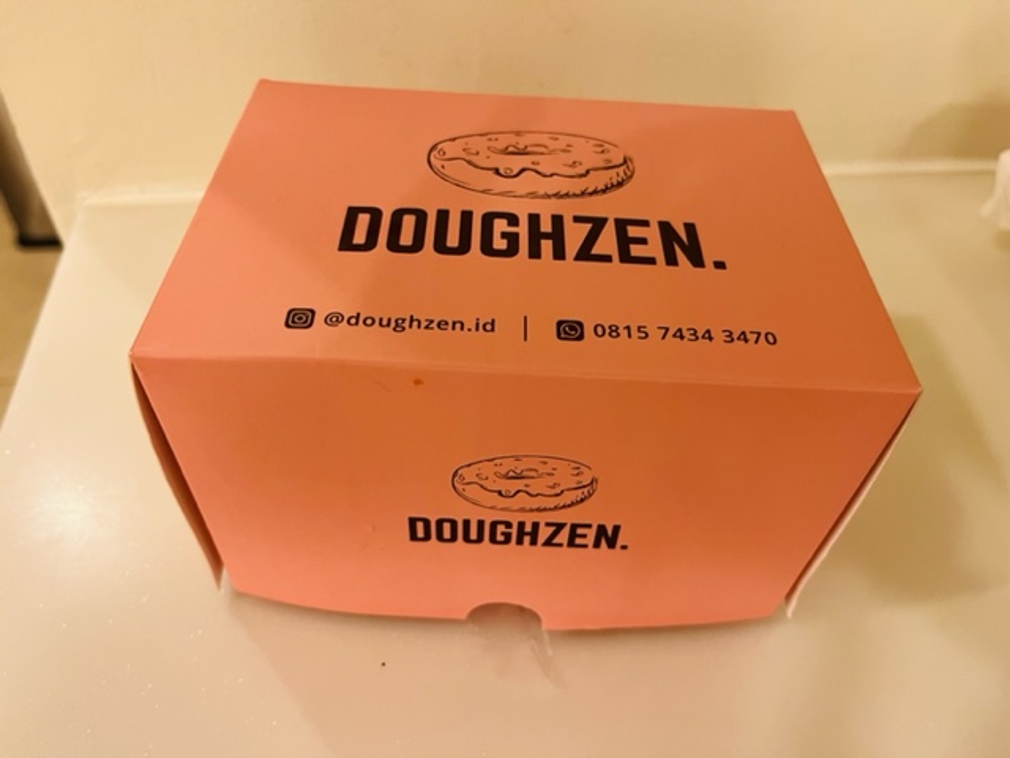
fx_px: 759
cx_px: 505
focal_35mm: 26
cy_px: 379
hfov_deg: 67.3
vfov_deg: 53.1
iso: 125
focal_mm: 5.1
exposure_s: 1/50
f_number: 1.6
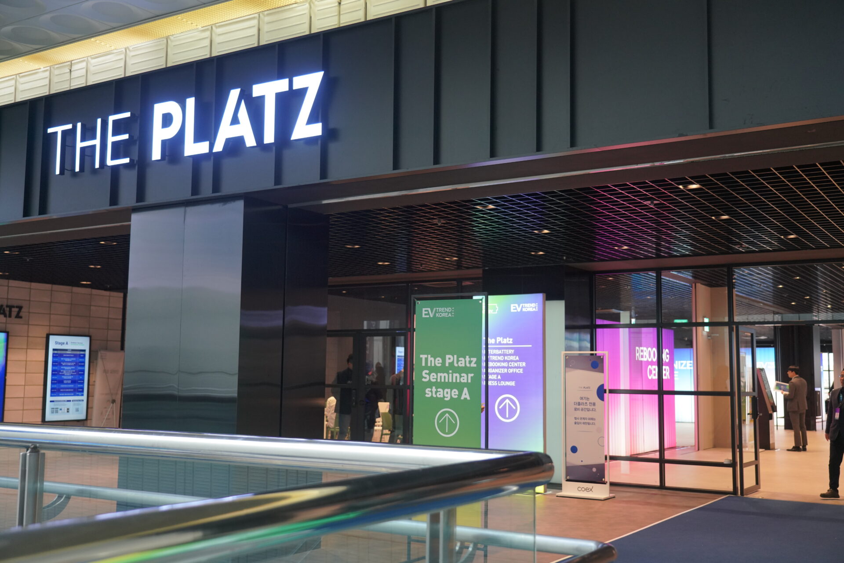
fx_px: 891
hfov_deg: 50.7
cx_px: 422
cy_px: 282
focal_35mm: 38
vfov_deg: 35.1
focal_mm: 38
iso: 1600
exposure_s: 1/200
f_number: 4
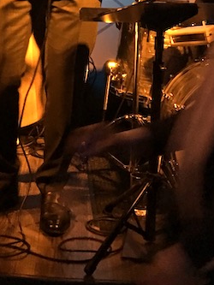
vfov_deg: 21.1
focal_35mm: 87
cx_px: 13
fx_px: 717
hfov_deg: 16.7
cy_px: -50
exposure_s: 1/15
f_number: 2.2
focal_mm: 4.15
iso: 400
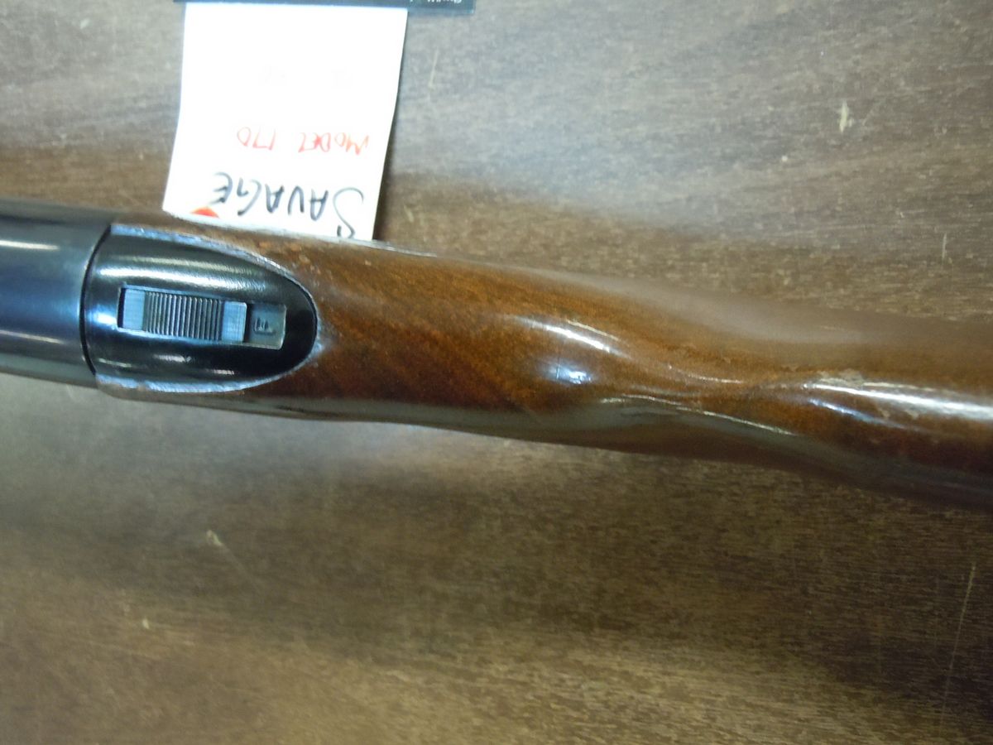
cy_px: 372
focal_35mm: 33
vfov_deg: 42.9
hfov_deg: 55.4
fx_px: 947
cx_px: 496
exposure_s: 1/13
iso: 800
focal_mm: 5.9
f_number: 4
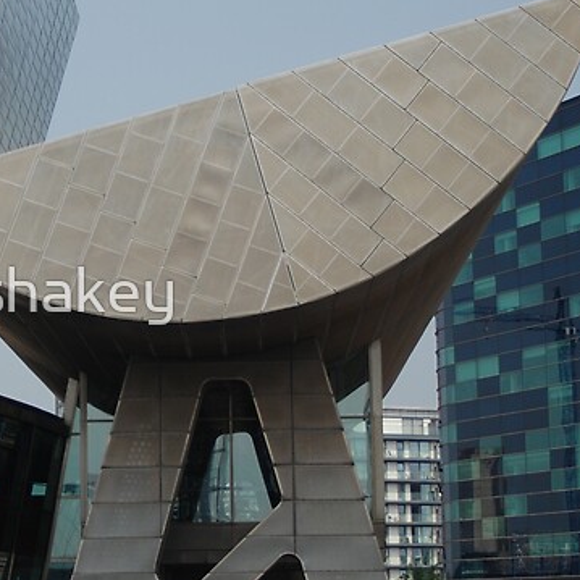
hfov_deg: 15.6
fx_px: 2089
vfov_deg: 15.8
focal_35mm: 110
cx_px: 68
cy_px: 282
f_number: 4.5
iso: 100
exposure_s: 1/400
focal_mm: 31
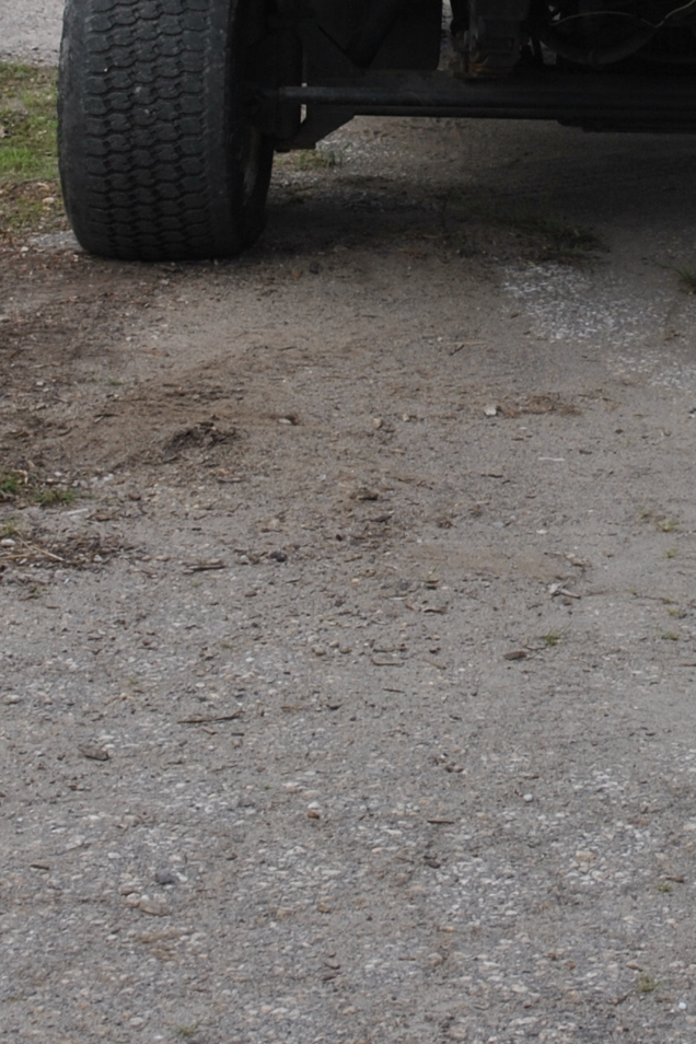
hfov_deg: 9.4
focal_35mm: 146
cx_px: 599
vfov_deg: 13.8
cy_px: -15
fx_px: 4234
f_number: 6.3
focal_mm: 32
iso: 100
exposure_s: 1/160
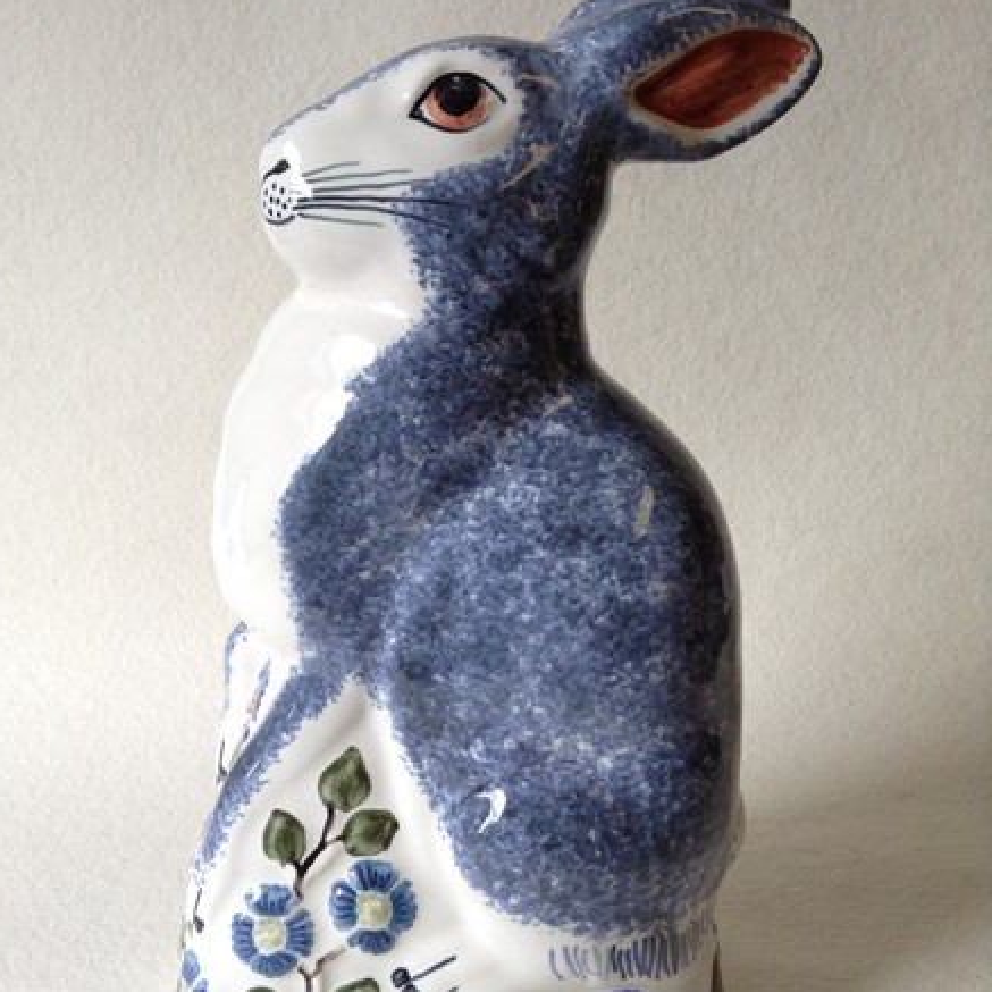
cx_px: 486
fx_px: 1297
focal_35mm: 40
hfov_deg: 41.9
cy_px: 552
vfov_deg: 41.8
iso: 32
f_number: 2.4
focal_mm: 3.3
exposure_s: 1/60
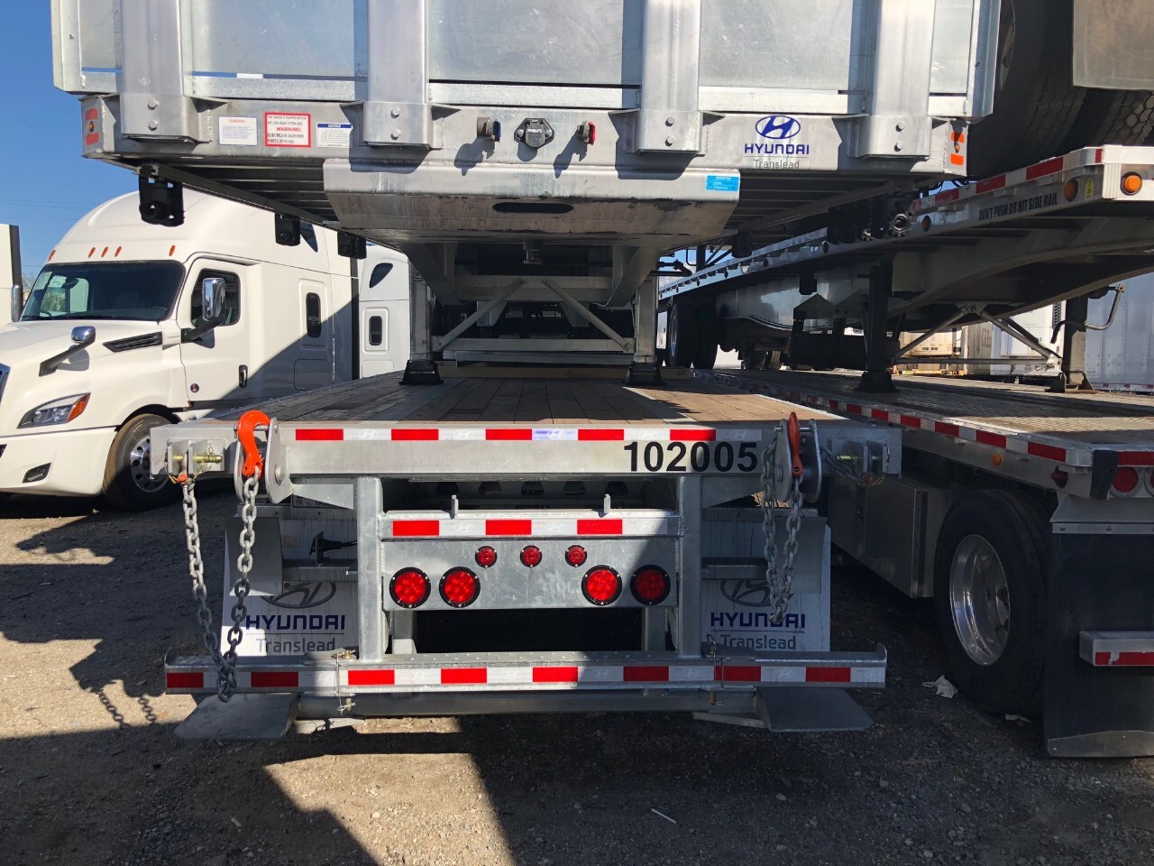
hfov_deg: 63.4
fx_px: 933
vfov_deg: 49.7
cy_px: 433
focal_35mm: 28
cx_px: 577
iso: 20
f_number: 1.8
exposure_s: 1/1715
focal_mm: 3.99
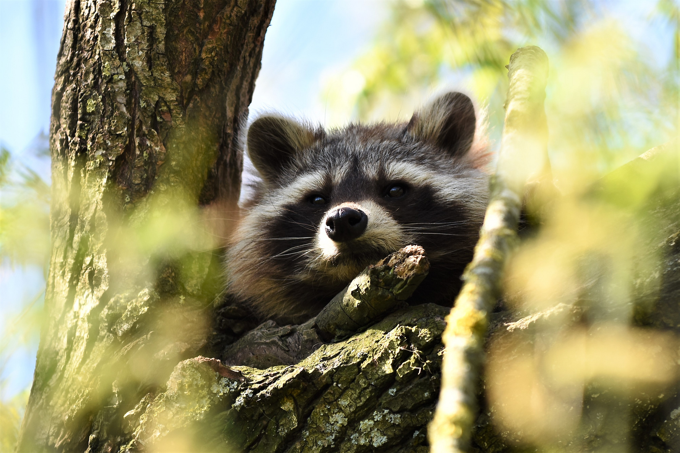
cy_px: 226
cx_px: 340
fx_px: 5666
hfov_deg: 6.9
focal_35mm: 300
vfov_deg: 4.6
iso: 125
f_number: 3.5
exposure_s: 1/320
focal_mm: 200
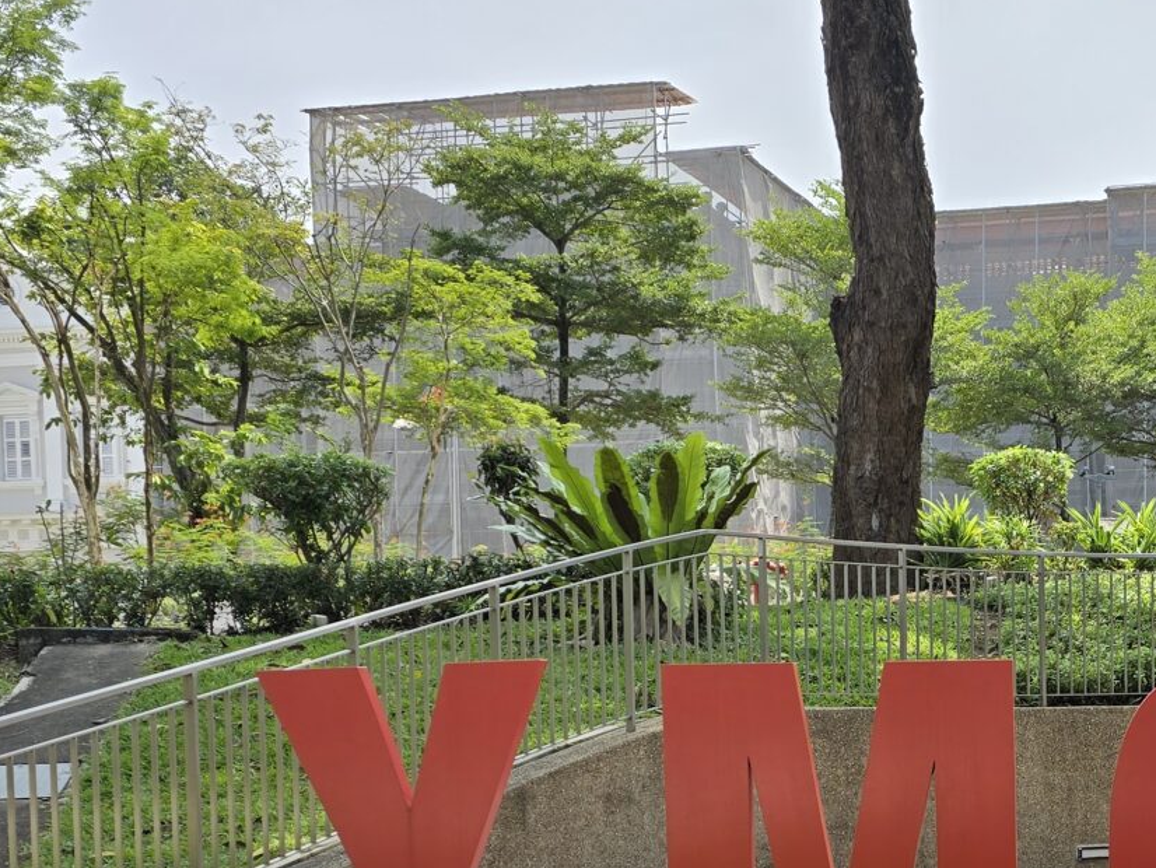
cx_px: 1072
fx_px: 1904
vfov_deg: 24.8
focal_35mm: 57
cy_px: 812
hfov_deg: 31.9
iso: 12
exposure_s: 1/796
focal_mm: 6.3
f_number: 1.7
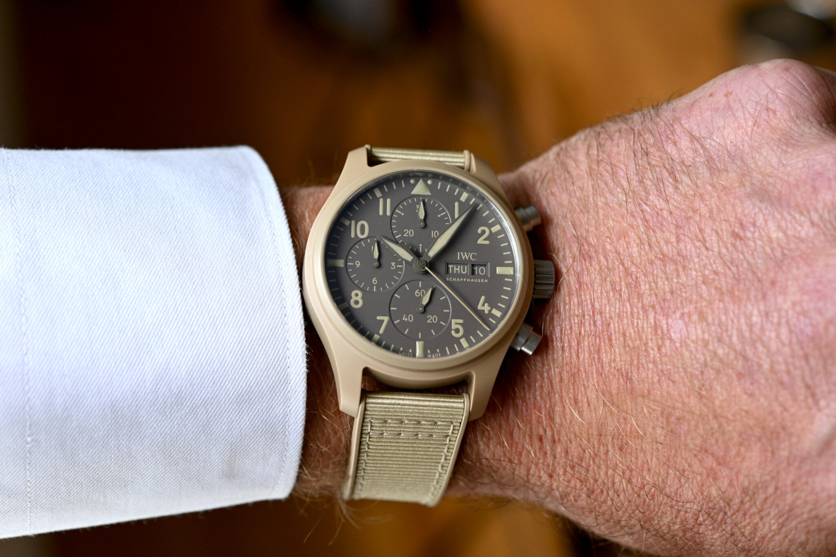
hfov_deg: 33.4
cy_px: 278
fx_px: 1393
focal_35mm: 60
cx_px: 418
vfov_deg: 22.6
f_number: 7.1
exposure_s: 1/13
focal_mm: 60
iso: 400
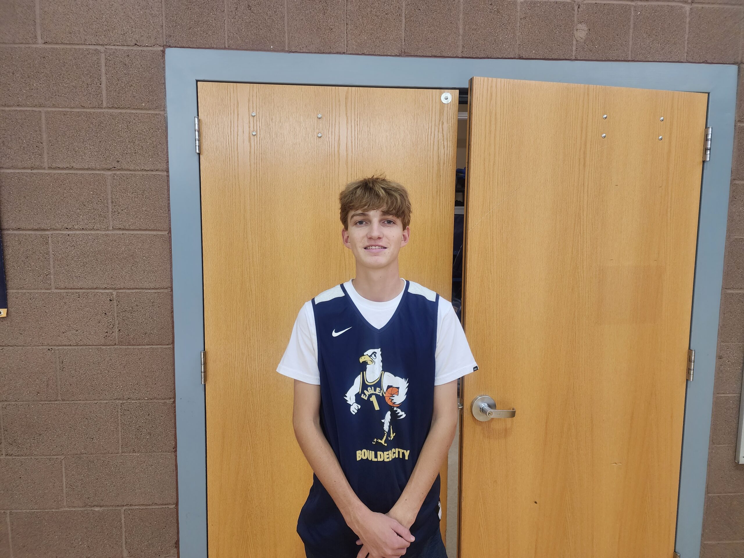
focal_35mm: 23
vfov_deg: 58.9
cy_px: 279
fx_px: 494
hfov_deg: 73.9
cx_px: 372
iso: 320
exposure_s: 1/120
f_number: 1.8
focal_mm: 6.4
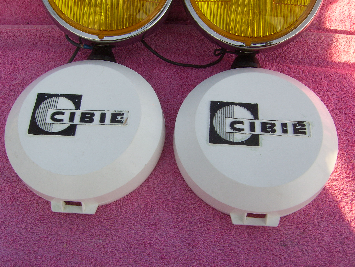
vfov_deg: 37.7
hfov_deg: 49.0
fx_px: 390
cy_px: 134
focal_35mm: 38
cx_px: 178
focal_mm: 7.8
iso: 50
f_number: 6.4
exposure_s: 1/100
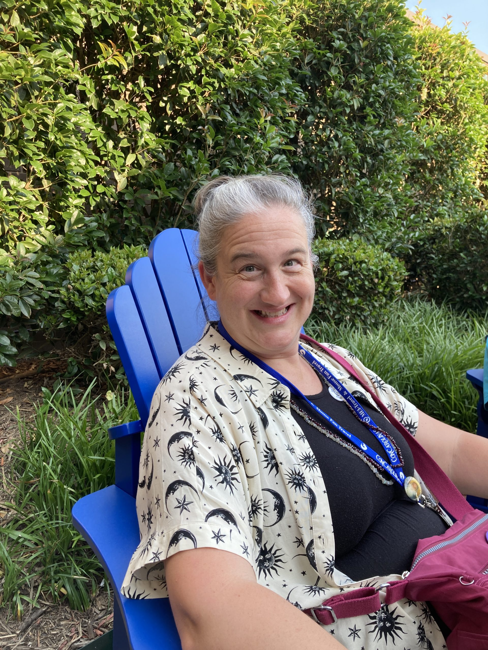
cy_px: 325
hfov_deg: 49.7
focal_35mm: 28
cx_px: 244
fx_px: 526
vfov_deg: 63.4
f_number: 1.8
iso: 20
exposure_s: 1/133
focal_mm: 3.99
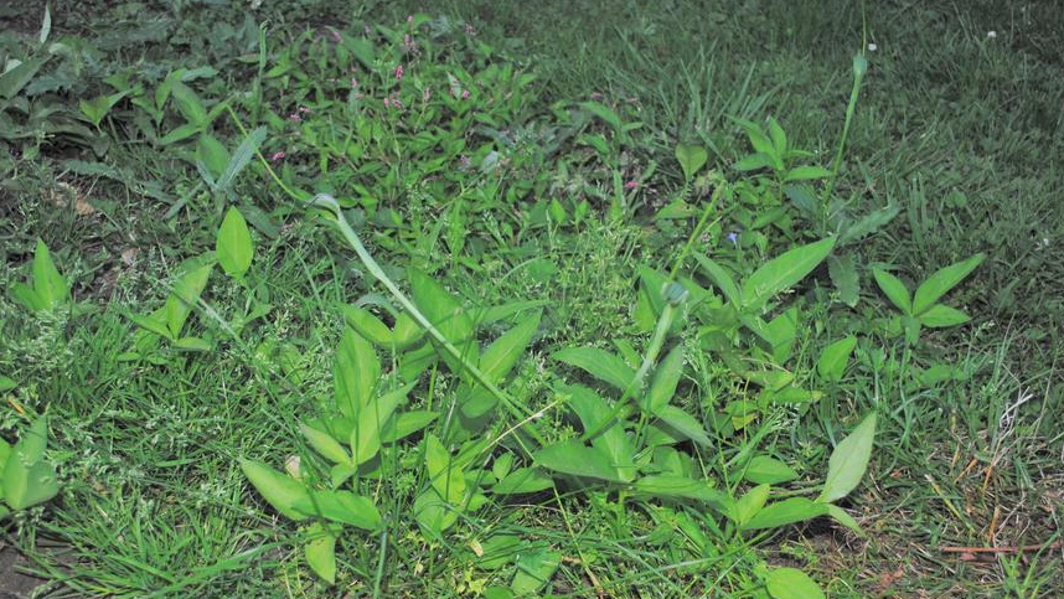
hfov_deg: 46.4
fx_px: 1242
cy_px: 406
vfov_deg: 26.9
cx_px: 528
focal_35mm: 44
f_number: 4
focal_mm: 24
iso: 200
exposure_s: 1/60
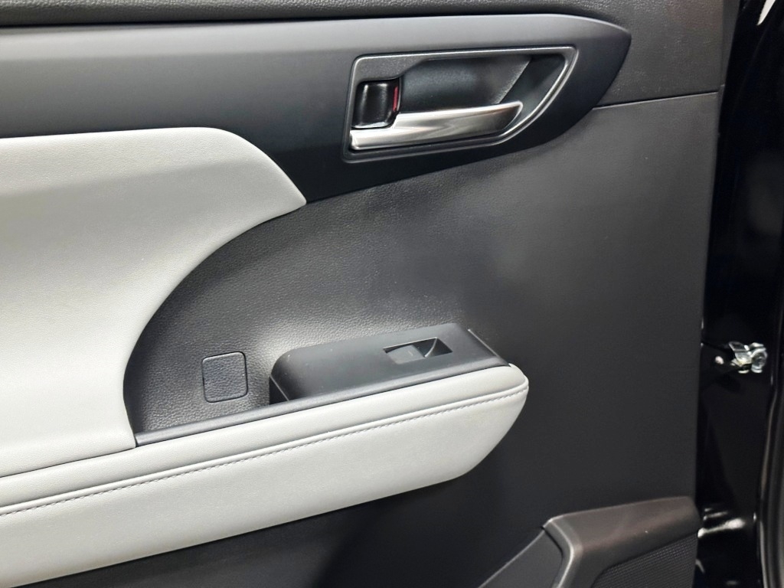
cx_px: 392
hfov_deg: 39.7
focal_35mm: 48
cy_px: 294
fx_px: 1087
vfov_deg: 30.3
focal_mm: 6.86
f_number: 1.78
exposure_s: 1/30
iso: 640
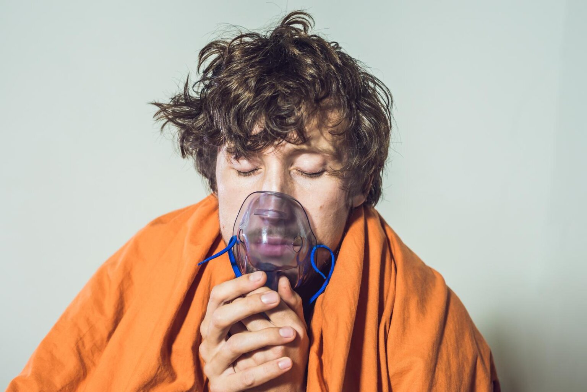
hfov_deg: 39.6
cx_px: 294
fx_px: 815
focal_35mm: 50
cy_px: 196
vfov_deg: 27.0
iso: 640
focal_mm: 50
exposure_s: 1/50
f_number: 4
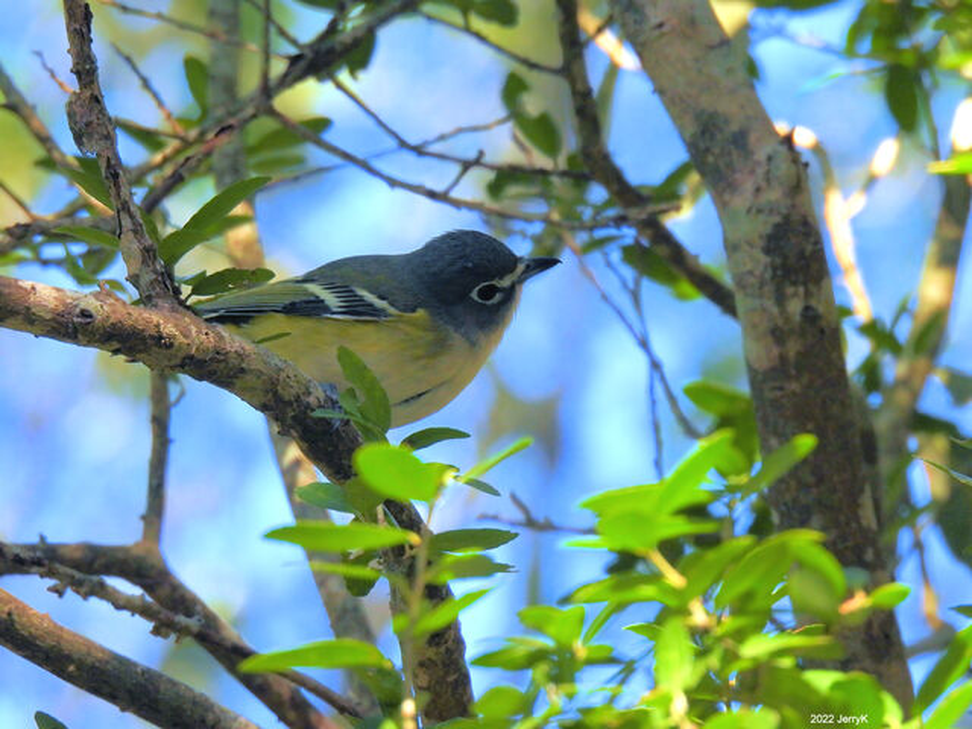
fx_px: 22464
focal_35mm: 800
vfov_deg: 1.9
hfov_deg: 2.5
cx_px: 486
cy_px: 364
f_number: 5.6
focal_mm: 143
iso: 220
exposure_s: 1/250
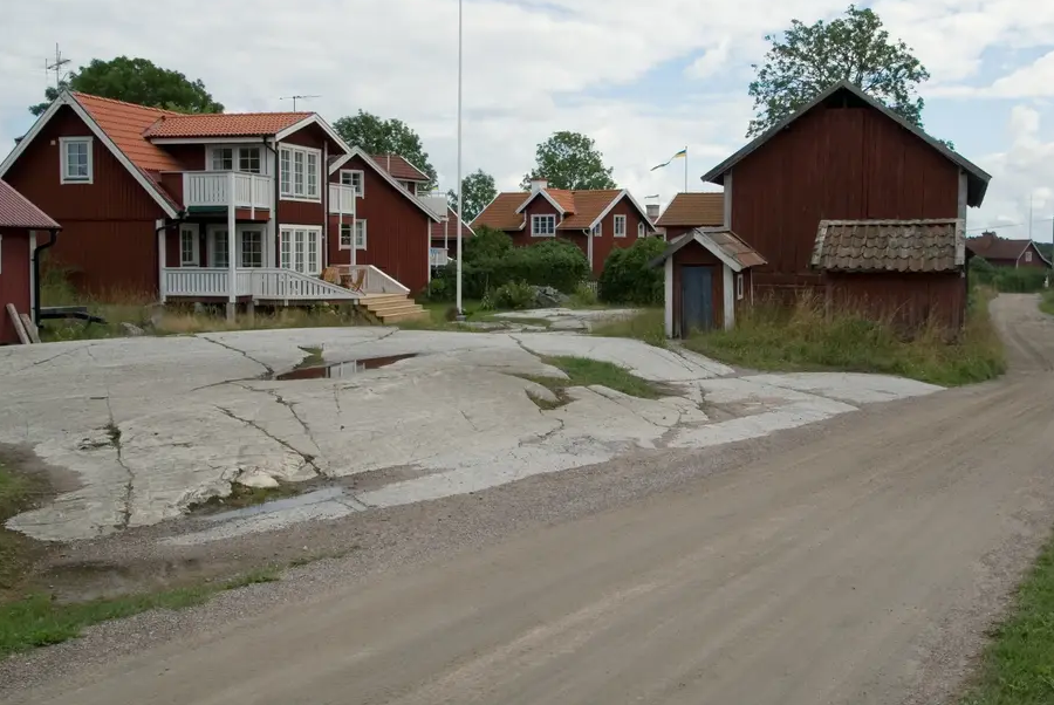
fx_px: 1172
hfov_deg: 48.3
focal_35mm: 40
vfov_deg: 33.4
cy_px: 318
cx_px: 607
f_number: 8
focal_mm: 20
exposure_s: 1/250
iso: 100
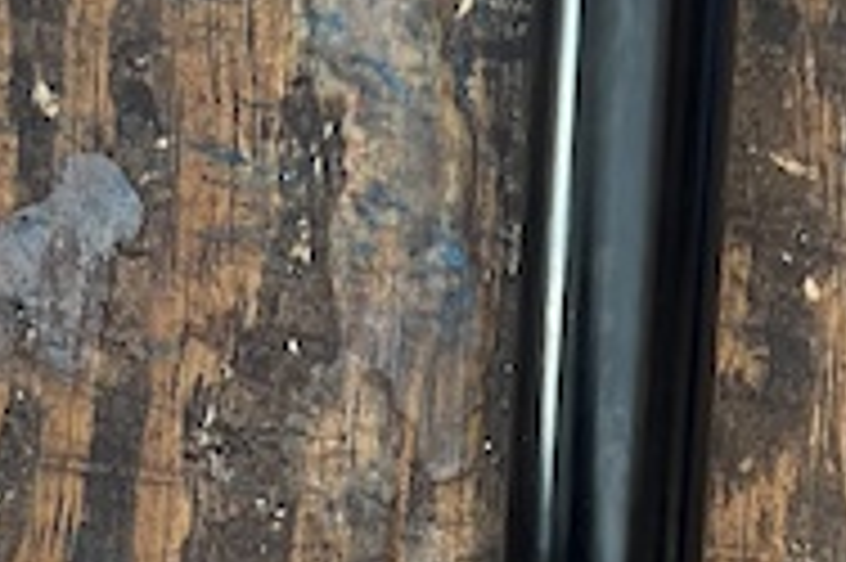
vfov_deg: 10.7
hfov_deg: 17.8
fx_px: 2700
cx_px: 396
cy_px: 1178
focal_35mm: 115
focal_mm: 5.7
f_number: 1.5
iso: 125
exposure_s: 1/83
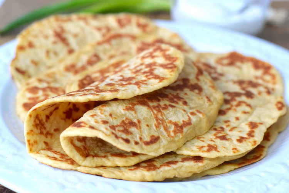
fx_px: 602
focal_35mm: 75
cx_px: 144
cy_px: 96
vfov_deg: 18.2
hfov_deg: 27.0
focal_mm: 50
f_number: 3.5
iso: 3200
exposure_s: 1/200
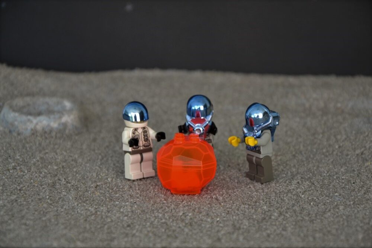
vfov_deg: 8.7
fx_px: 1627
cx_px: 186
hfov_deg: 13.0
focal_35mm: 158
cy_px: 124
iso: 400
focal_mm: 105
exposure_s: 1/40
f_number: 7.1
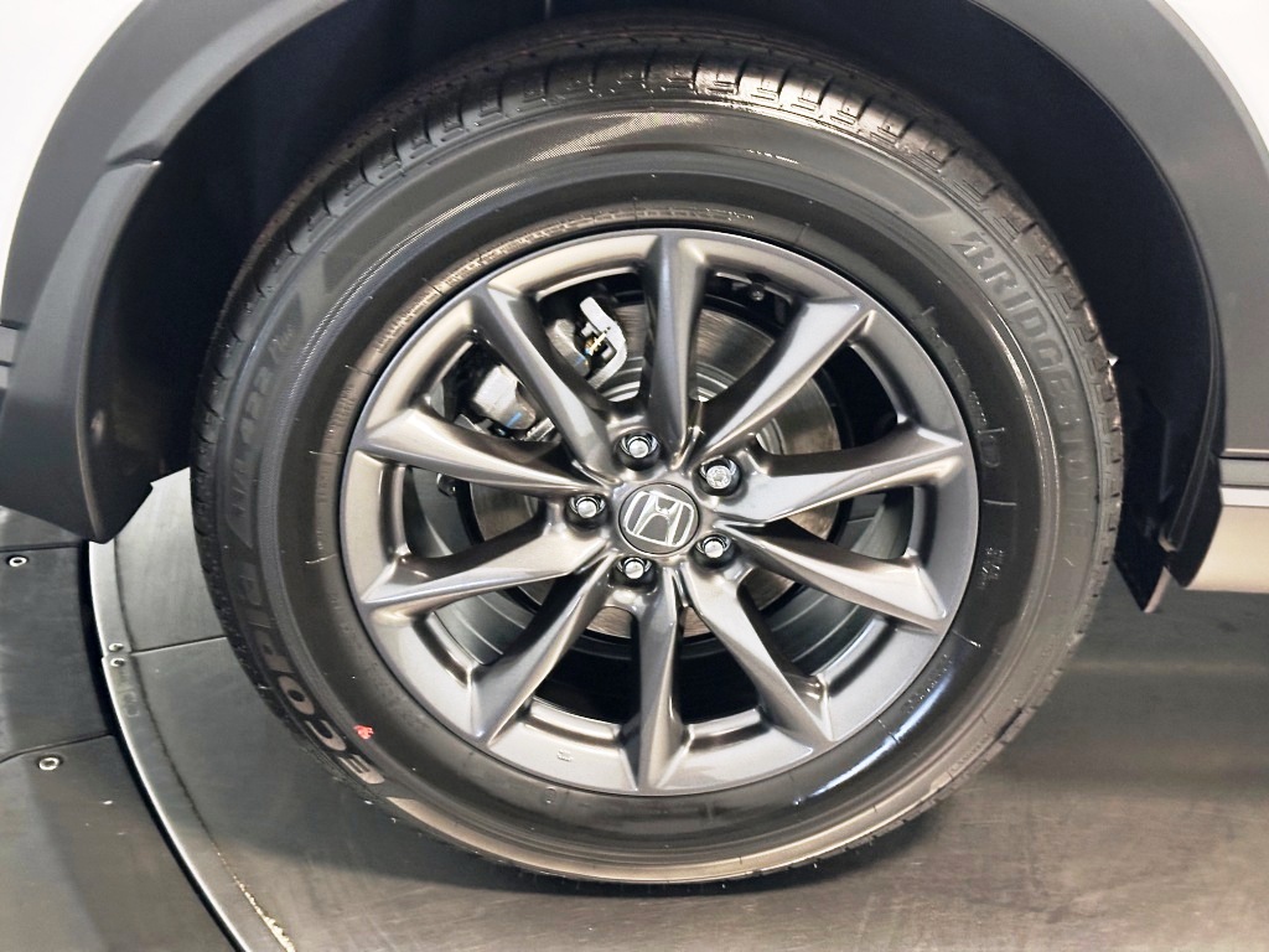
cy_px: 476
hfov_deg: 39.7
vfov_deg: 30.3
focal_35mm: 48
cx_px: 634
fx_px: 1760
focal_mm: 6.86
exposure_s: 1/24
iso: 640
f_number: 1.78
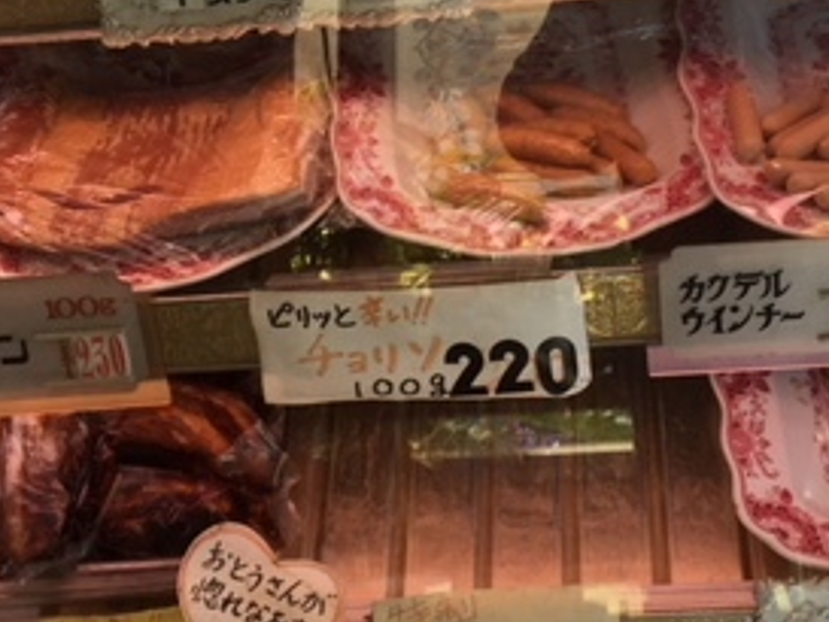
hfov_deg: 28.5
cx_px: 474
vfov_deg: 21.6
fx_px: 1629
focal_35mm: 68
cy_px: 285
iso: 40
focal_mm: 4.15
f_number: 2.2
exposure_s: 1/120
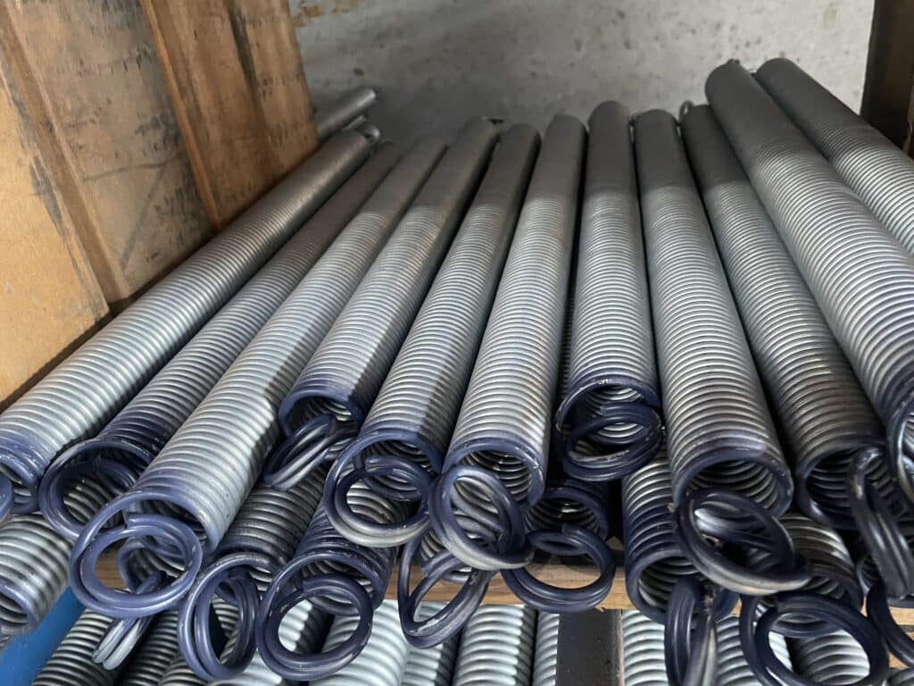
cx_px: 457
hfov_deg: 67.3
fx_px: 687
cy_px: 343
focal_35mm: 26
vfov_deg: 53.1
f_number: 1.6
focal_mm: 4.2
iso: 400
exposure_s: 1/33
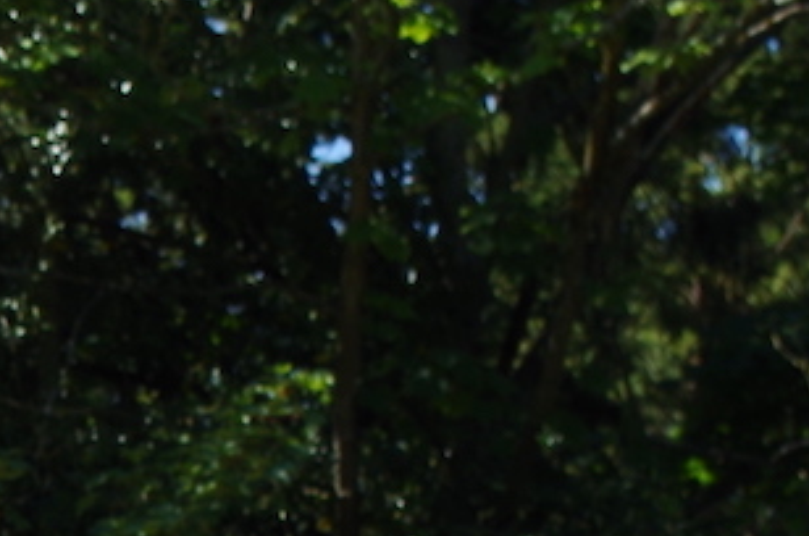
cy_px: 1239
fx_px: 6122
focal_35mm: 273
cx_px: -1271
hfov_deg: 7.0
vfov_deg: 4.9
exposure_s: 1/250
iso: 100
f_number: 5.6
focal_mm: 28.13
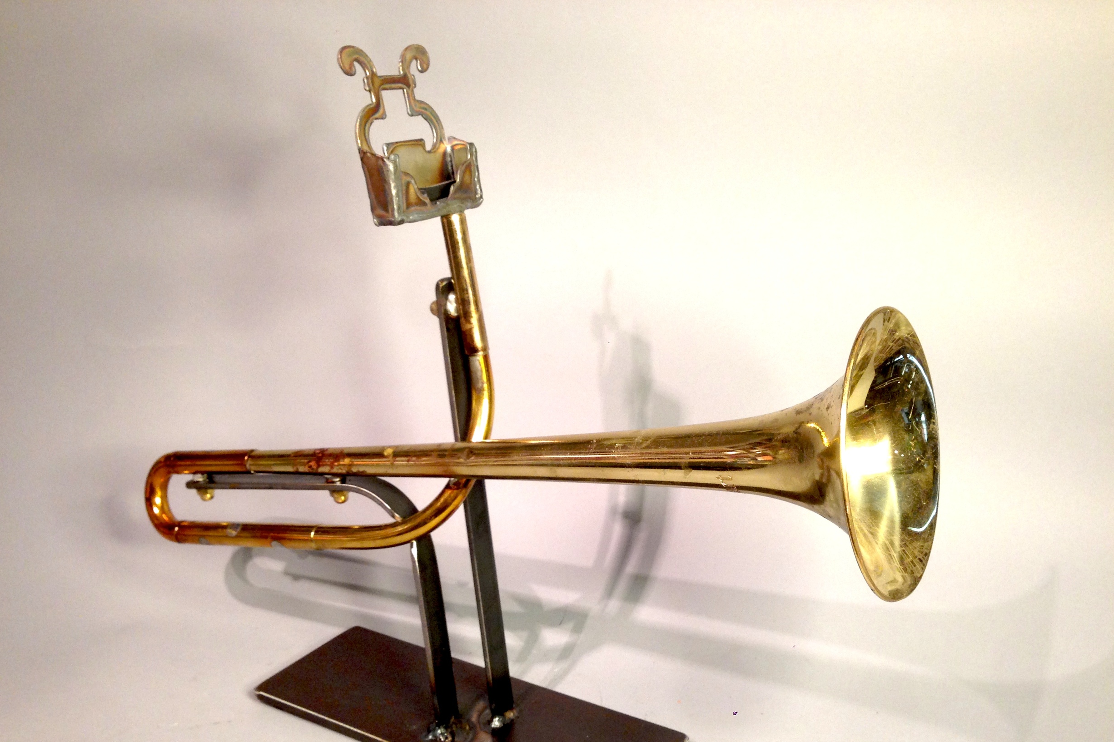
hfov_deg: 54.4
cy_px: 423
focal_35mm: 35
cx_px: 552
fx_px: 1083
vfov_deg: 37.8
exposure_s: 1/20
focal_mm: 4.12
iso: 100
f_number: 2.4
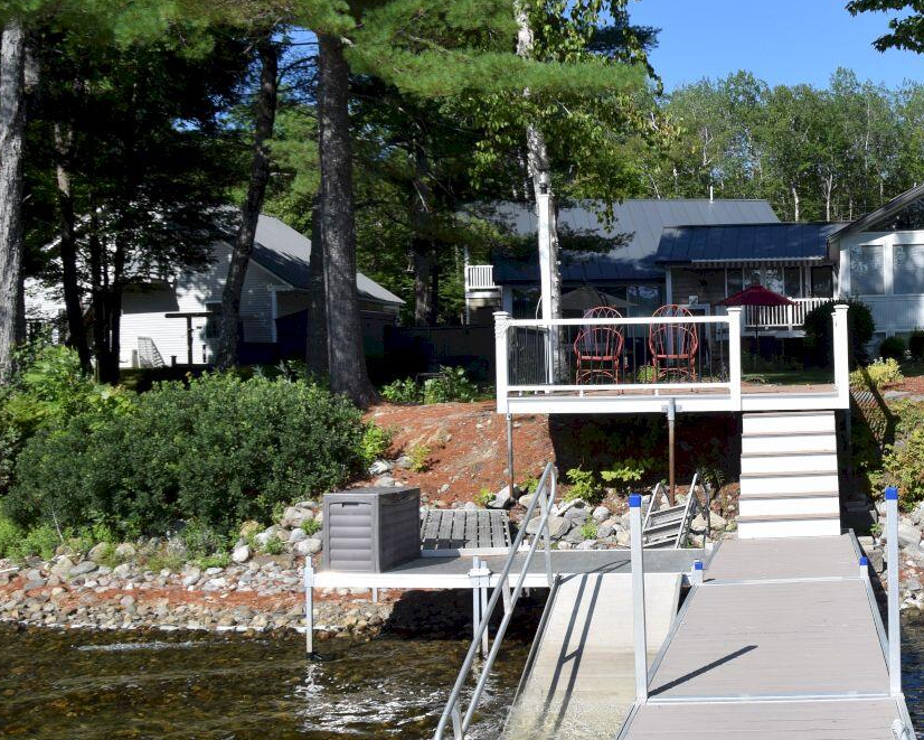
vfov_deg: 32.7
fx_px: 1258
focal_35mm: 46
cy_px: 341
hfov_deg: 38.4
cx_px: 775
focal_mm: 18
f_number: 10
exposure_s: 1/400
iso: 200
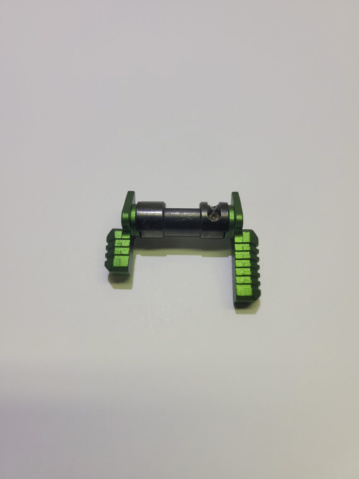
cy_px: 240
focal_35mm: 26
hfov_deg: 53.1
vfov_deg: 67.3
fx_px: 360
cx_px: 180
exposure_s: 1/120
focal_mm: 5.4
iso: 50
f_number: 1.8
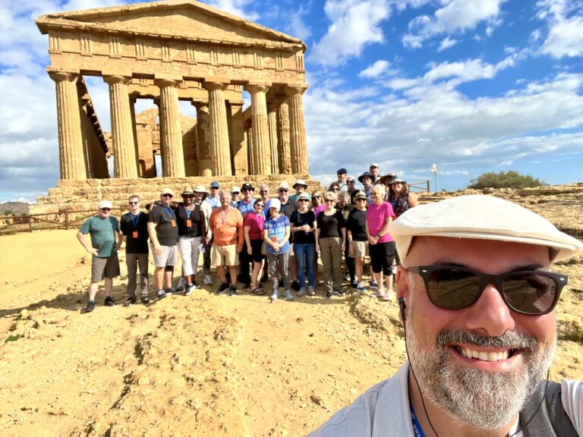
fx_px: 387
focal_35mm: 23
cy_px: 218
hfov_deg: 73.9
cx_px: 292
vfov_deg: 58.9
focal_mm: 2.71
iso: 32
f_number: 2.2
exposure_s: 1/871
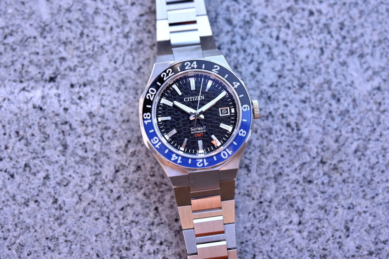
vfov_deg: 22.6
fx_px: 648
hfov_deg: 33.4
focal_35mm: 60
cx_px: 194
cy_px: 130
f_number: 5.6
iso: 2000
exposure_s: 1/1600
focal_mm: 60
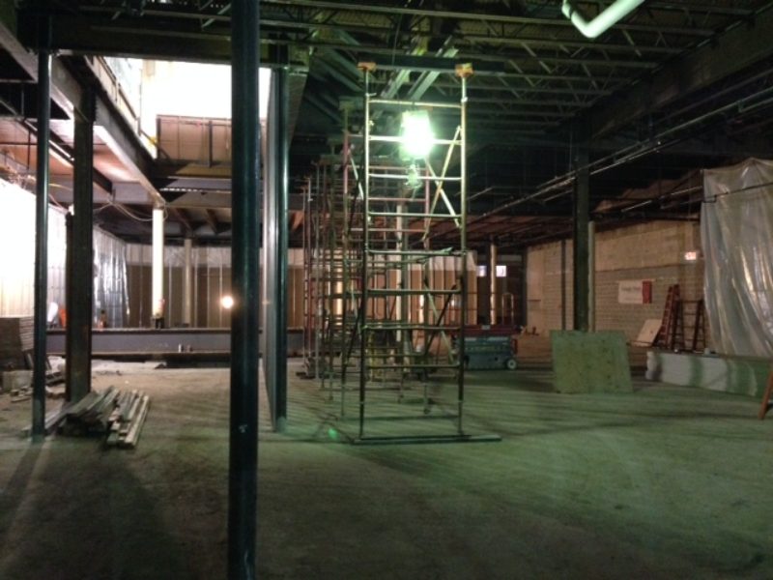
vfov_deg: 42.9
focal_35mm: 33
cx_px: 386
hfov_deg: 55.4
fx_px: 737
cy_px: 290
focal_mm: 4.12
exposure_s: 1/15
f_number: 2.4
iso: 500
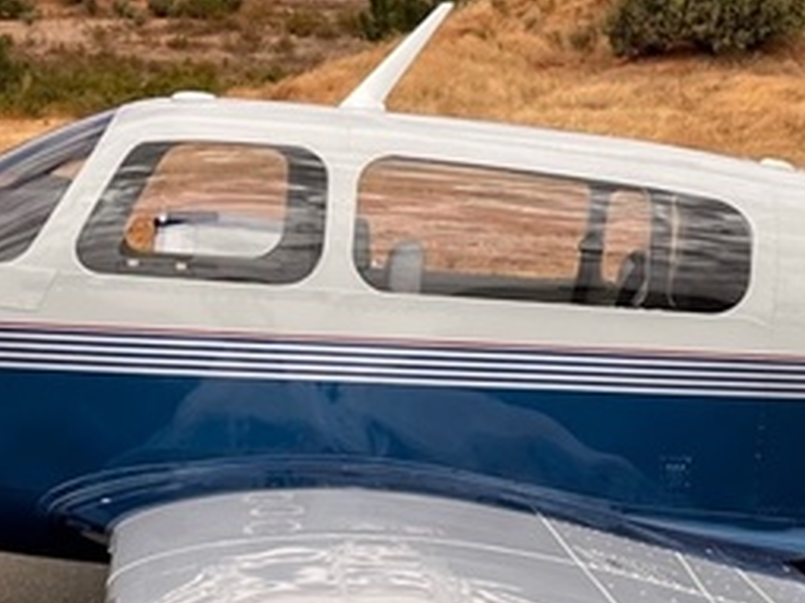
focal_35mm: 102
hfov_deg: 19.1
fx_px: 2371
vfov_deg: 14.5
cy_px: 212
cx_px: 616
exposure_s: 1/4149
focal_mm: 5.1
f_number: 1.6
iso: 50
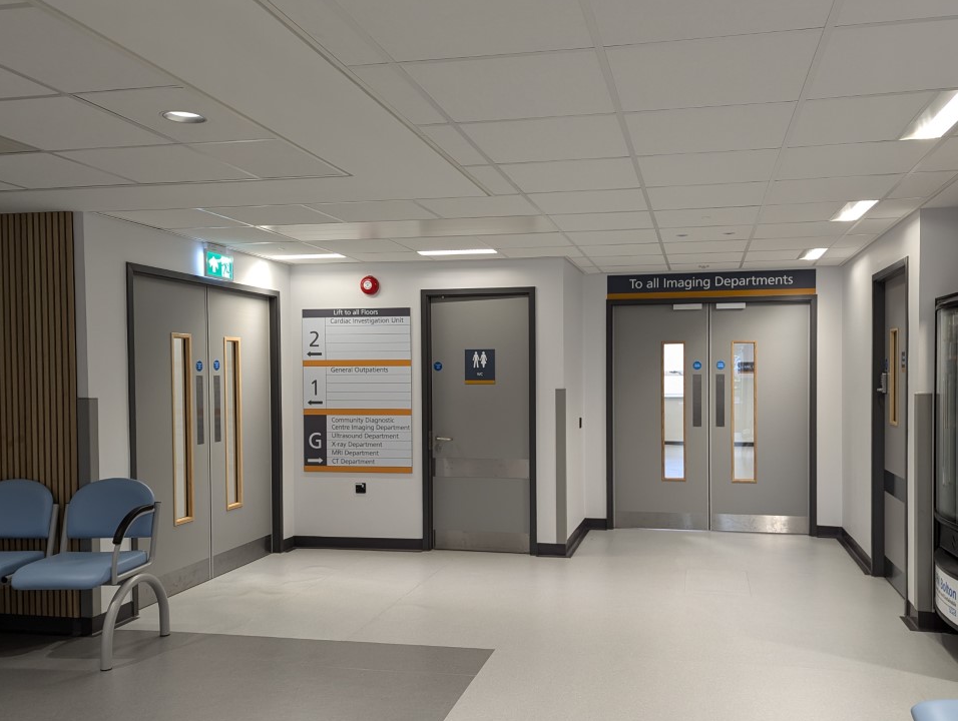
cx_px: 531
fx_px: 832
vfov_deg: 46.9
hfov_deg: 59.7
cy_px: 391
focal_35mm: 30
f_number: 1.85
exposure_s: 1/69.6
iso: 42
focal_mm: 6.81
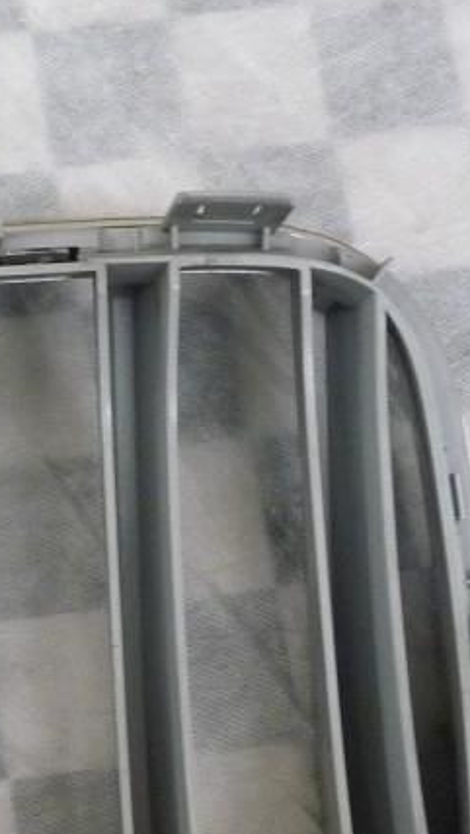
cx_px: -302
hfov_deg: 13.1
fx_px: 1904
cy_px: 645
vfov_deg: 24.4
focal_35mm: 86
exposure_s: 1/30
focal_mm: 4.7
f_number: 3.3
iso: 400
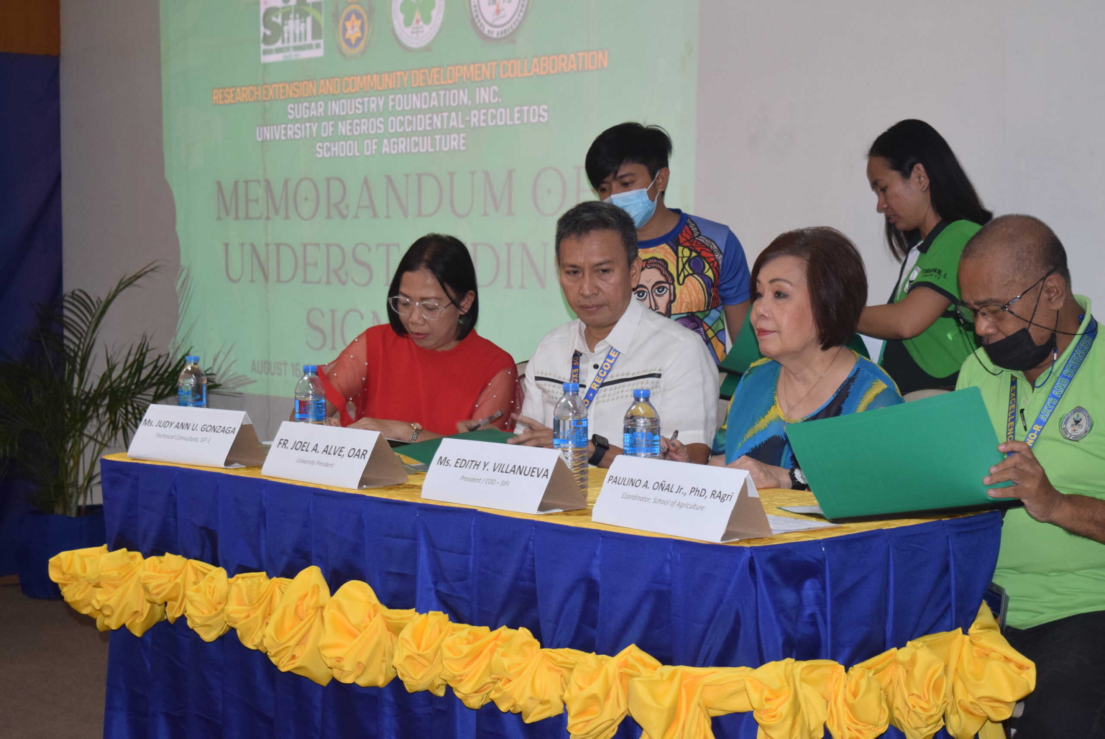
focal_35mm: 69
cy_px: 370
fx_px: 2119
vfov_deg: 19.8
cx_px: 552
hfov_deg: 29.2
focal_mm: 46
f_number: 5
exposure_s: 1/60
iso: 800
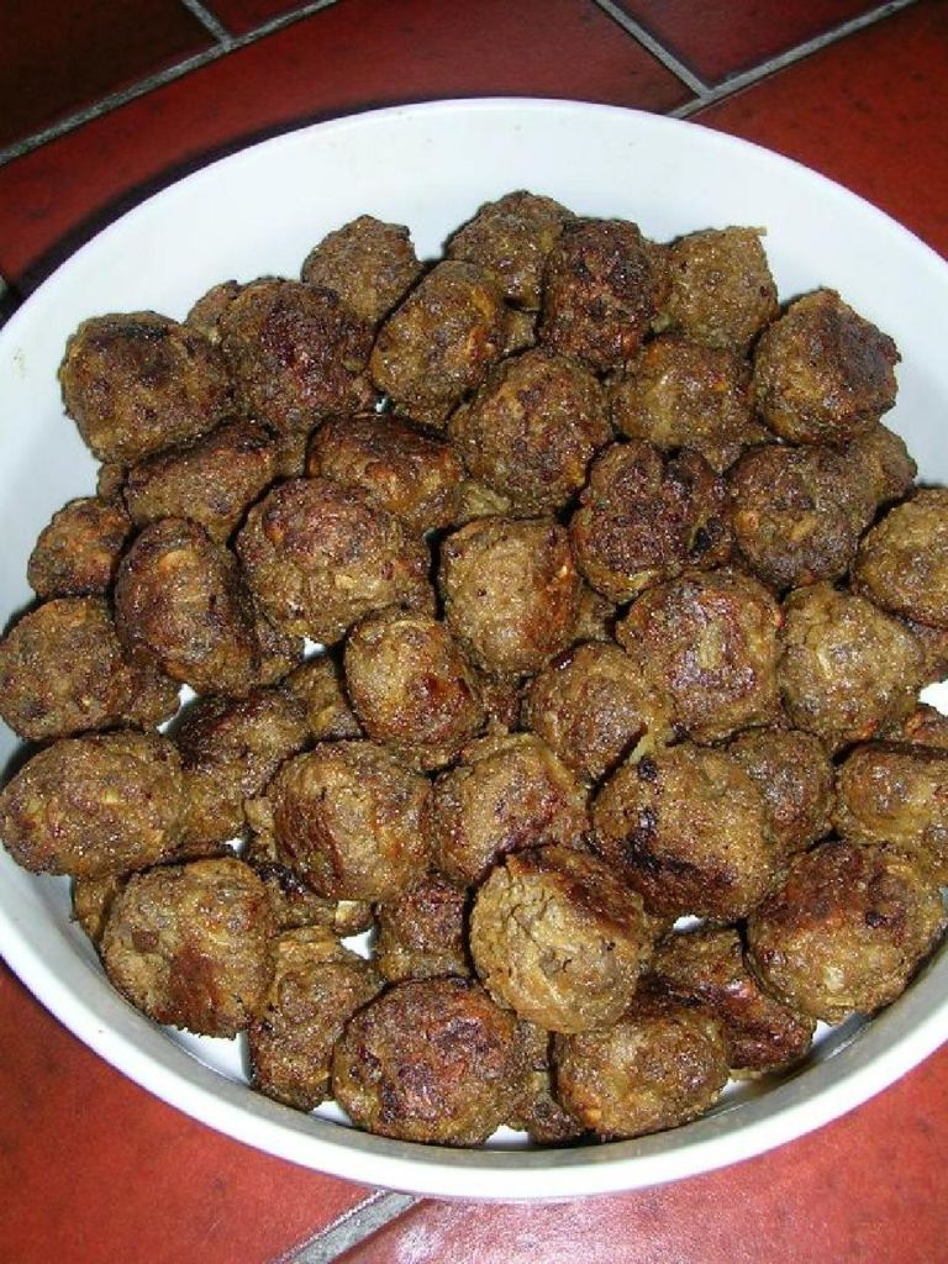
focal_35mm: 38
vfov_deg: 49.0
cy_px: 632
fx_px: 1388
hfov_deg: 37.7
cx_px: 474
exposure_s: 1/60.1
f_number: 2.8
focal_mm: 5.8
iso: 50
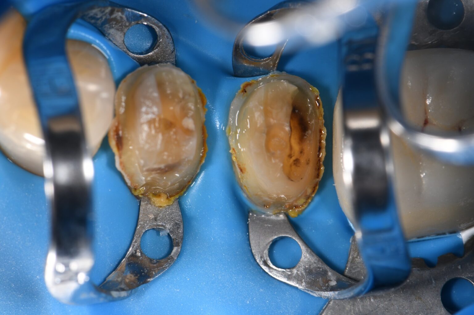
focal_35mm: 126
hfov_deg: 16.3
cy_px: 158
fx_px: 1658
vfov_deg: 10.9
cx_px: 237
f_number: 32
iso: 200
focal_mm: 105
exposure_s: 1/200
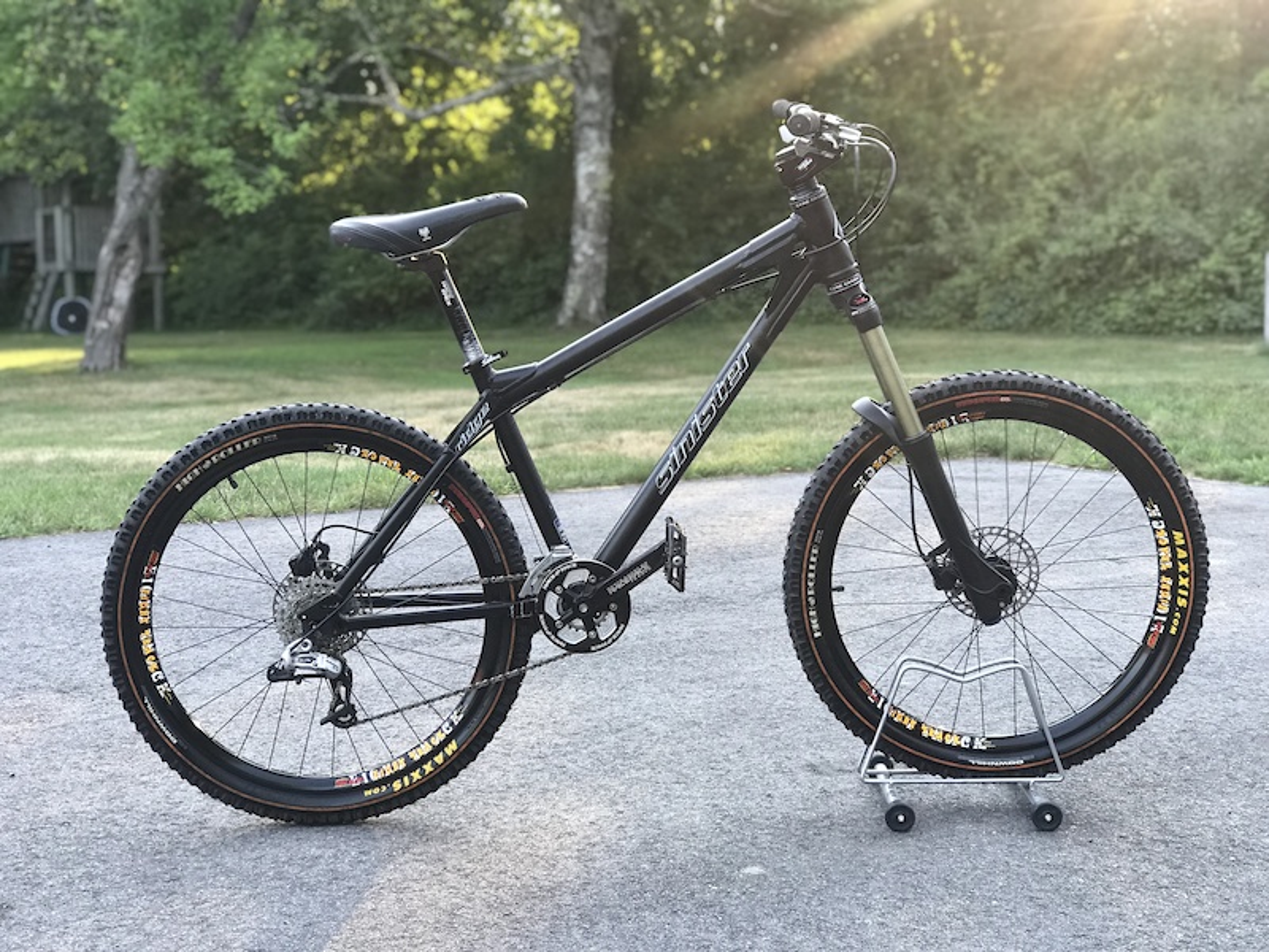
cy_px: 476
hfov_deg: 33.8
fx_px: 2090
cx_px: 634
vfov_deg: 25.7
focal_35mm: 57
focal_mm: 6.6
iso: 40
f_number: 2.8
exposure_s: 1/60
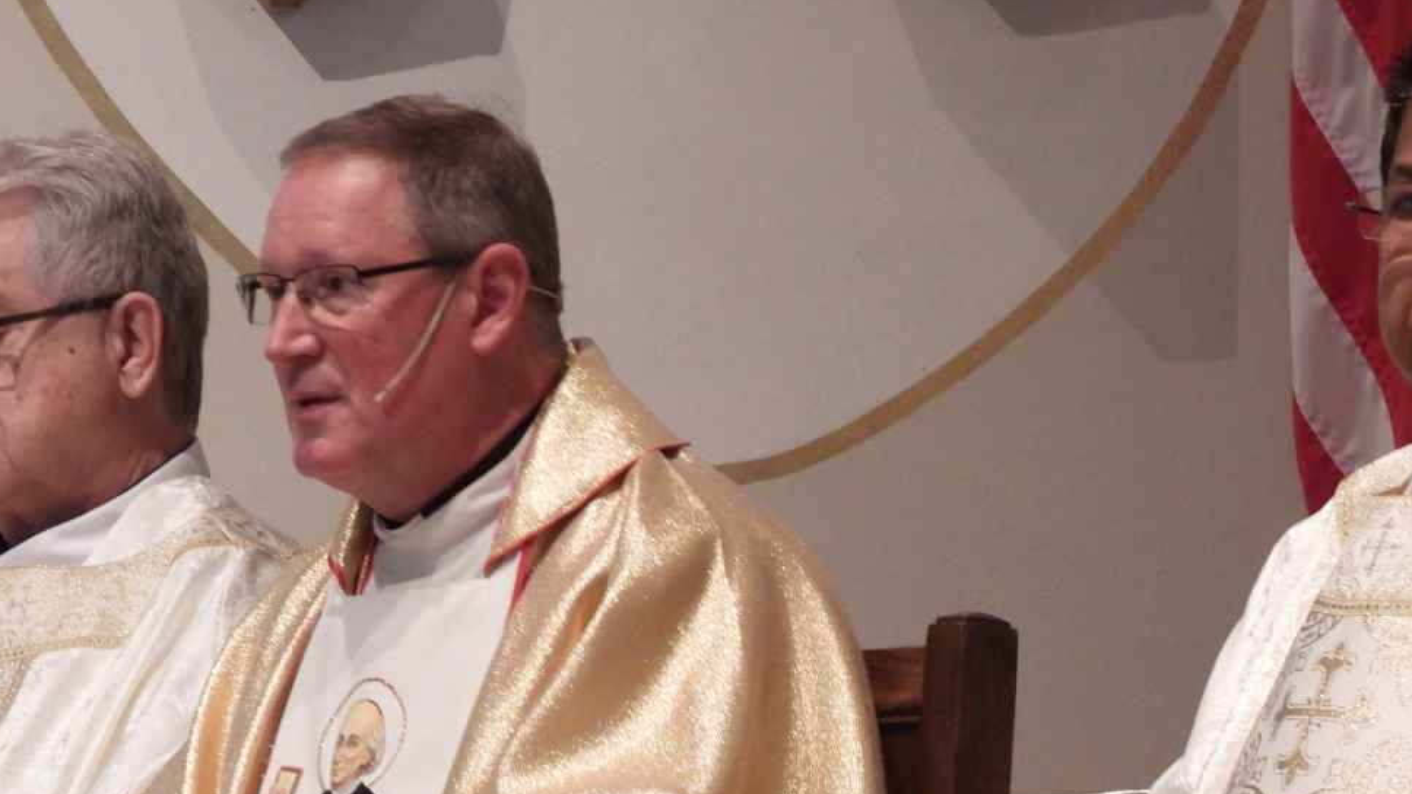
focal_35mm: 300
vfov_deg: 4.0
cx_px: 841
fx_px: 11232
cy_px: 572
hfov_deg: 7.2
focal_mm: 33
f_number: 4.5
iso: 640
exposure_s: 1/15
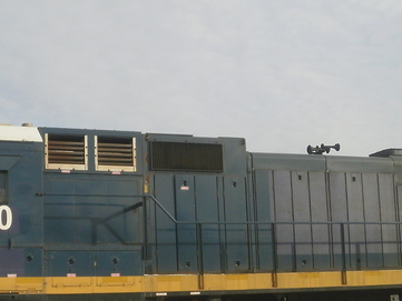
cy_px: 207
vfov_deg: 20.1
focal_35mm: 73
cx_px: 198
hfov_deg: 26.7
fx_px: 848
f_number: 8.5
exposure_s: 1/250
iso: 100
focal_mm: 5.45
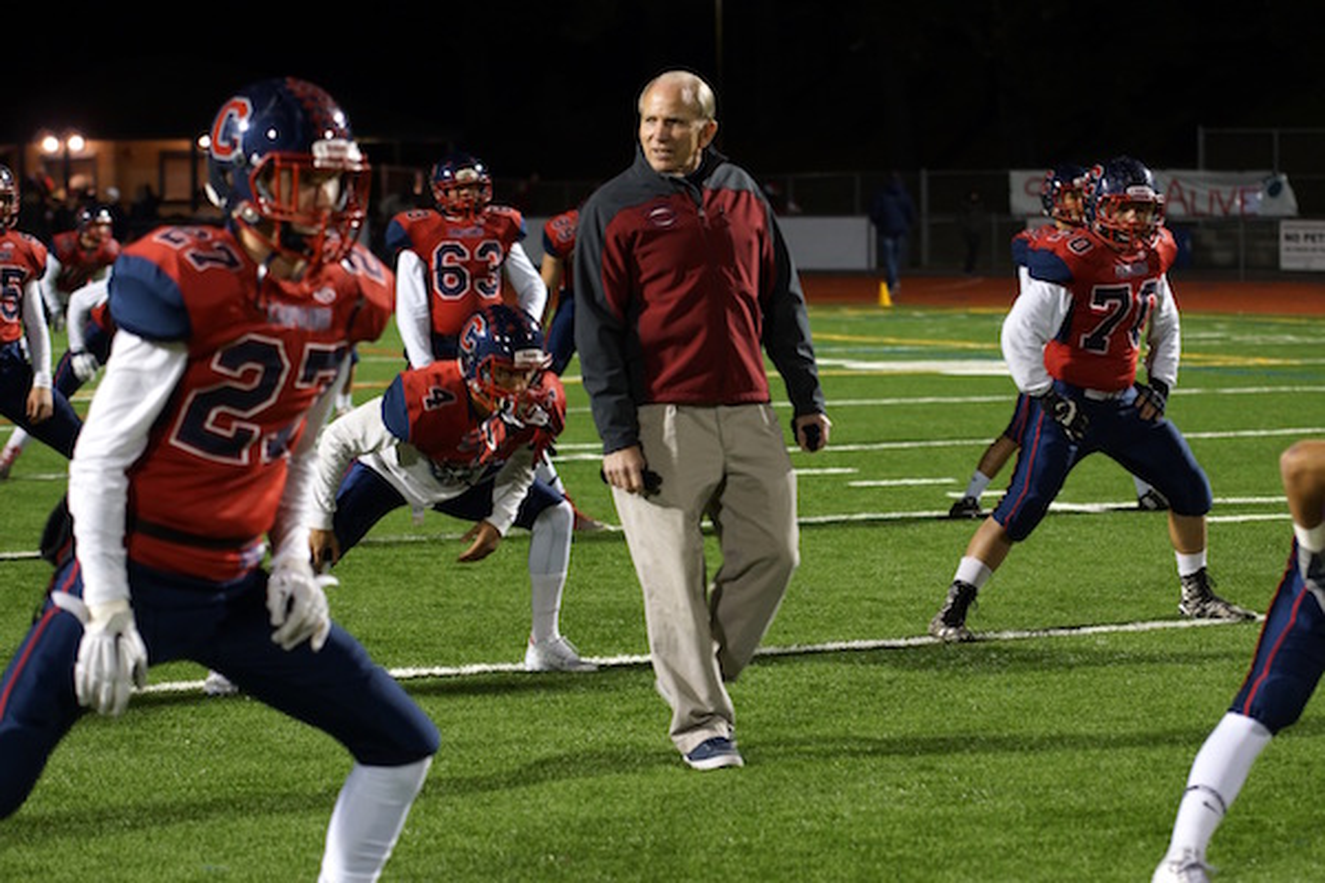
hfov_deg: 19.5
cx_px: 662
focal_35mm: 105
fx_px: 3864
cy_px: 442
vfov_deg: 13.0
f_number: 2.8
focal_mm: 70
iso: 400
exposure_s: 1/60
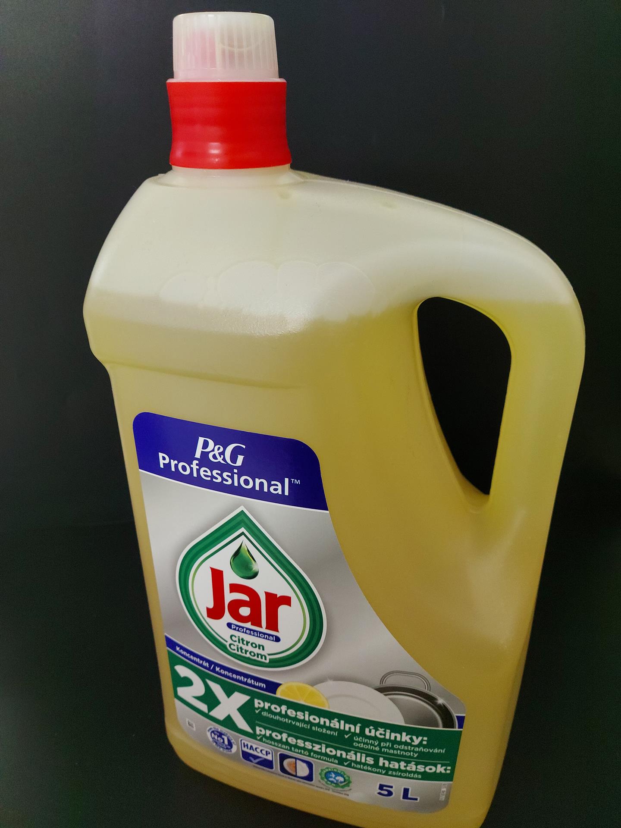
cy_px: 414
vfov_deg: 71.6
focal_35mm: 24
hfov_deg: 56.8
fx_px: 574
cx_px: 310
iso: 250
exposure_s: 1/50
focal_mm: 5.23
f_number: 1.8
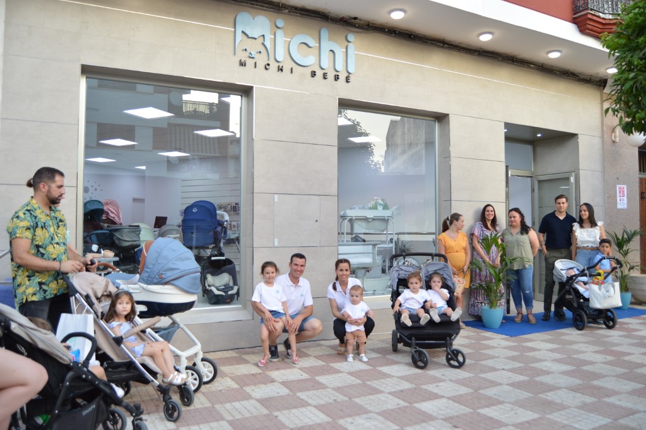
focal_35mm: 27
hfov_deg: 67.4
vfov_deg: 47.9
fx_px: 484
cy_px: 215
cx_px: 323
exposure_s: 1/60
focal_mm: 18
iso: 100
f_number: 4
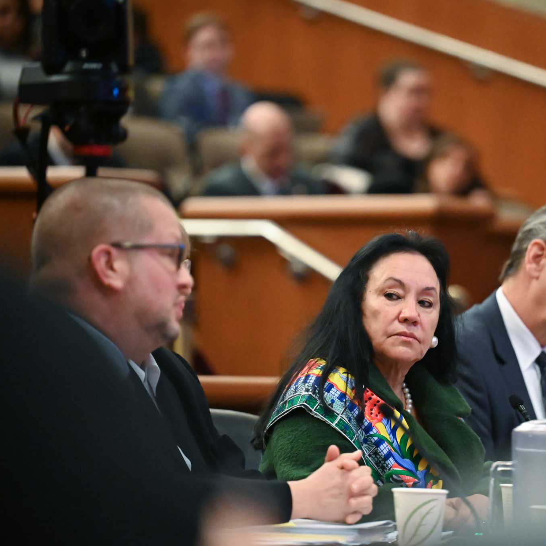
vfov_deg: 7.8
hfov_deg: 7.8
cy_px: 273
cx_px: 389
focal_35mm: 224
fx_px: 3997
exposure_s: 1/800
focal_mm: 175
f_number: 2.8
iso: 16000
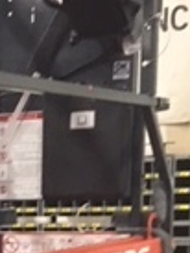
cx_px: -149
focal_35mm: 135
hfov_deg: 10.4
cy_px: 436
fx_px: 986
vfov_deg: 13.3
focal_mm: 4.15
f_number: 2.2
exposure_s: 1/20
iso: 200
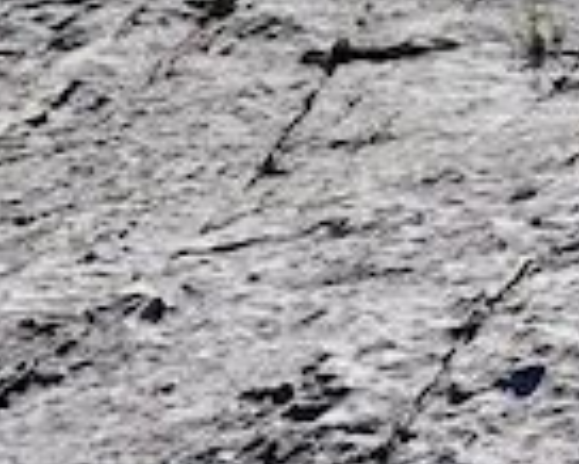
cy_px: 387
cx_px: 2035
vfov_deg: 4.1
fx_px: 6534
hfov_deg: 4.7
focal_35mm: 381
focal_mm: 46
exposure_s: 1/640
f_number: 5
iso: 100
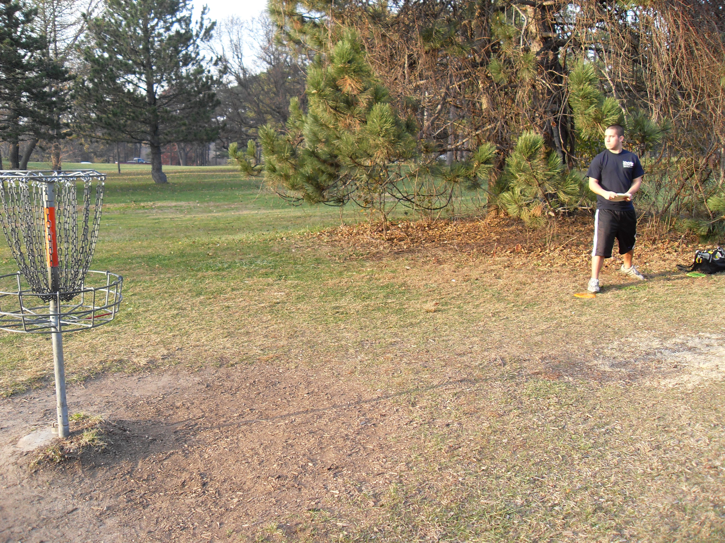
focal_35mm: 34
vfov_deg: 41.8
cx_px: 362
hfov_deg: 54.0
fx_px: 712
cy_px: 272
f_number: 2.8
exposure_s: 1/125
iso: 80
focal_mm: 6.3
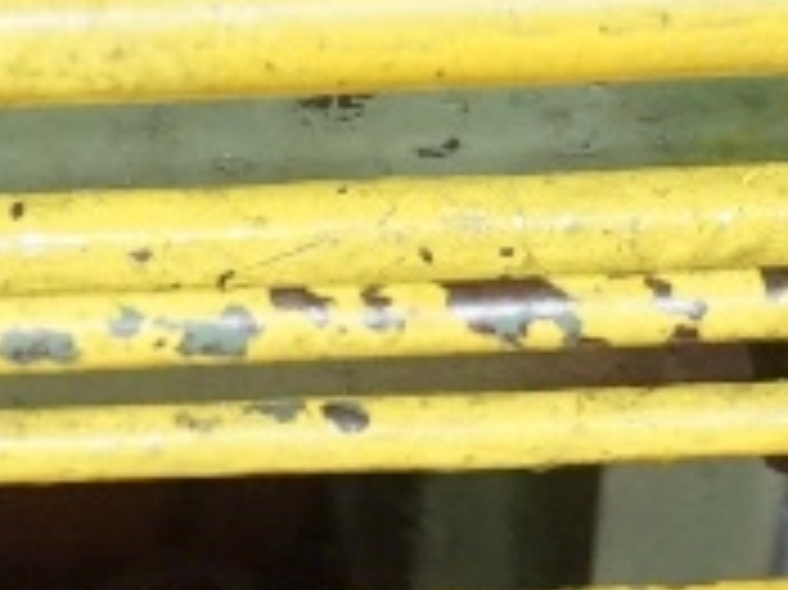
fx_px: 3071
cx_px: -279
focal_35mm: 135
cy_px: -583
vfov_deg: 10.2
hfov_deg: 14.0
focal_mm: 16
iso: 3200
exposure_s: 1/125
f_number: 3.5
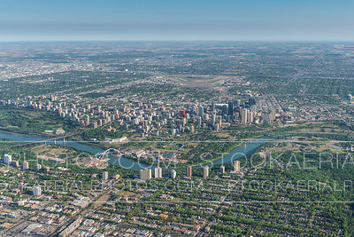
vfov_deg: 29.9
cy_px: 118
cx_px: 177
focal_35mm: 45
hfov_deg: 43.6
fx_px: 443
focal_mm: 45
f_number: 8
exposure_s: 1/2000
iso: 800
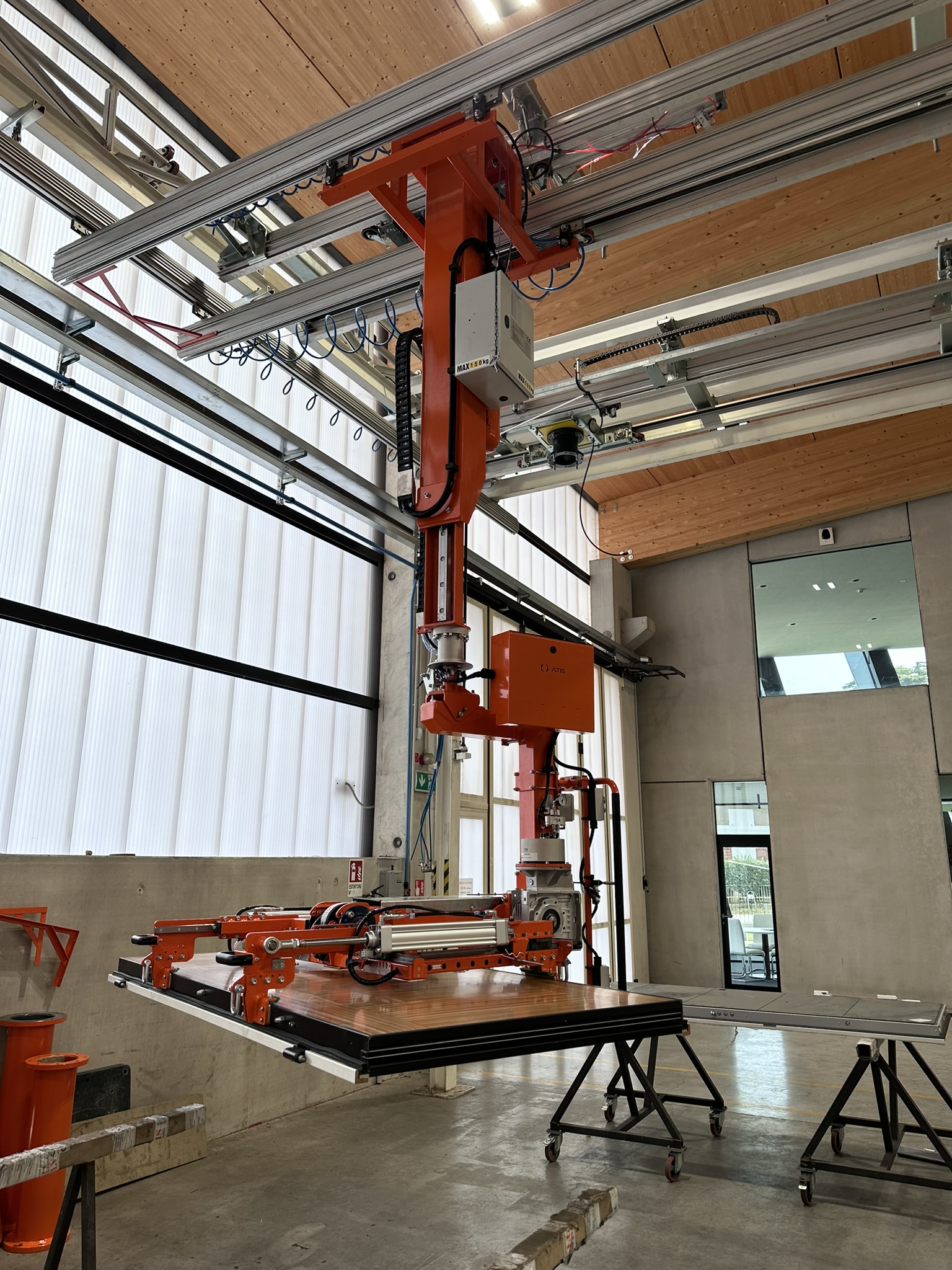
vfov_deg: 71.6
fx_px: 880
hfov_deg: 56.8
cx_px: 476
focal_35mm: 24
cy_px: 635
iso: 64
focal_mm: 6.86
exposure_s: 1/121
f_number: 1.78
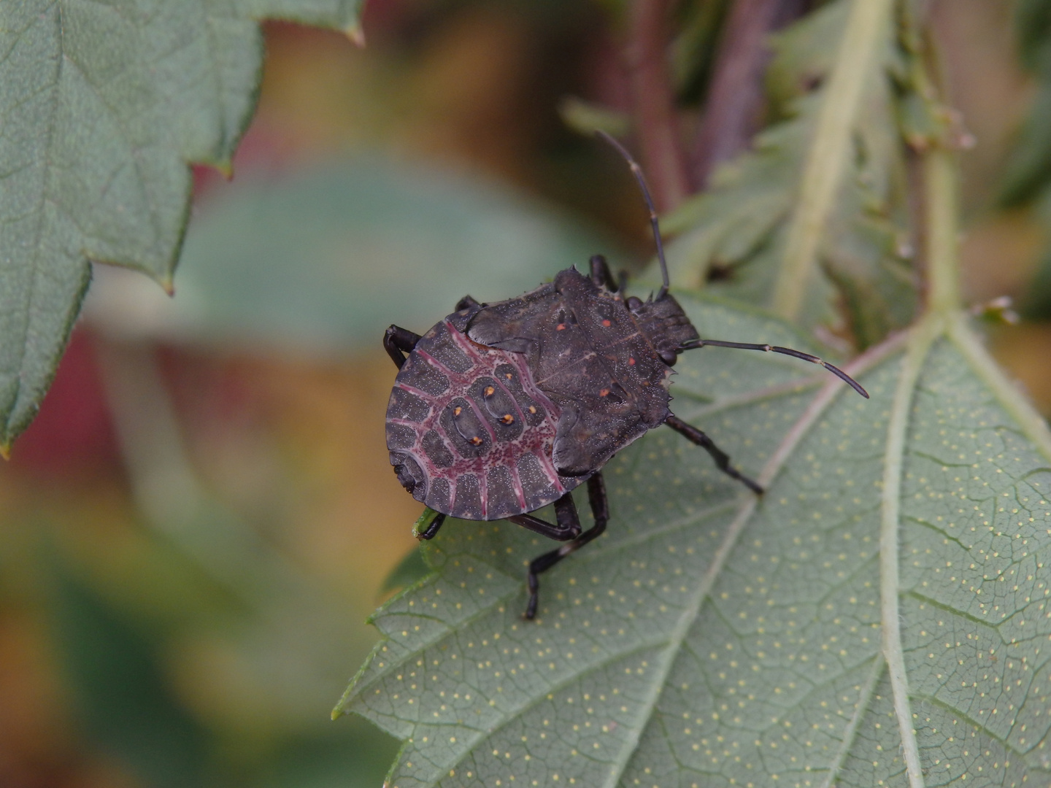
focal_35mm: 66
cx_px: 526
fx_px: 2004
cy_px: 394
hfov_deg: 29.4
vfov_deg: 22.3
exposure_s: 1/100
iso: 200
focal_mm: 11.9
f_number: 4.4
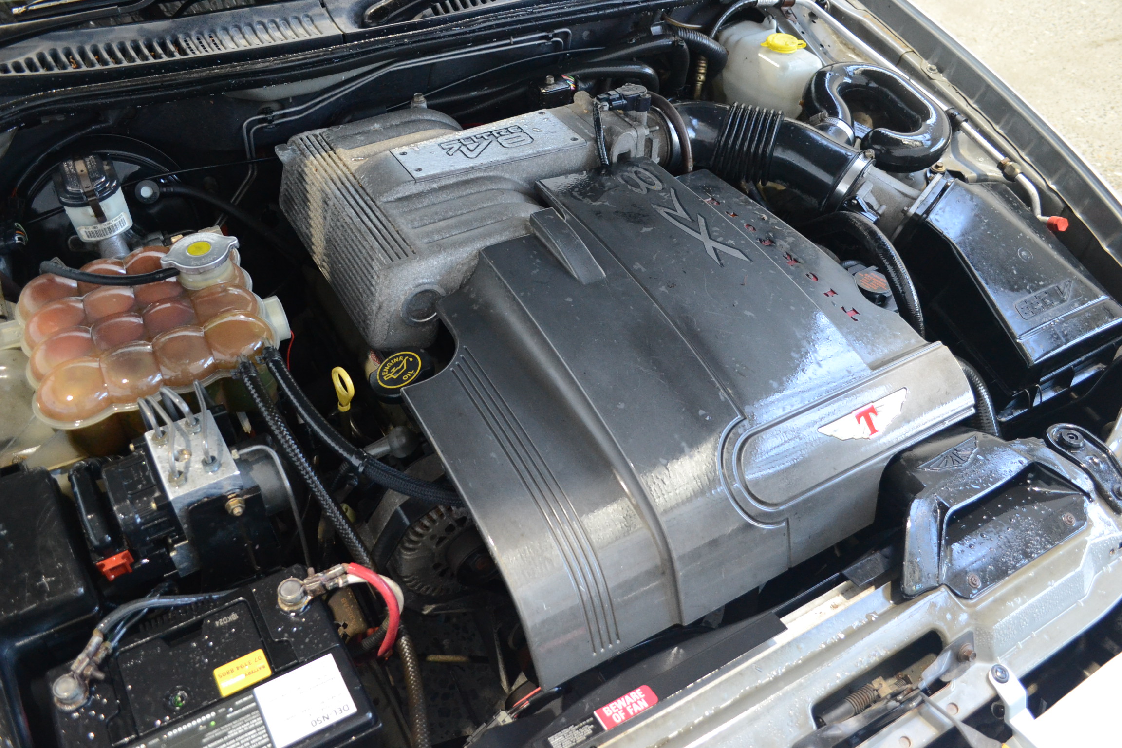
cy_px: 374
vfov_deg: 47.9
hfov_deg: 67.4
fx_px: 841
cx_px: 561
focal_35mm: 27
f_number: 3.5
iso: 1600
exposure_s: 1/60
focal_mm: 18
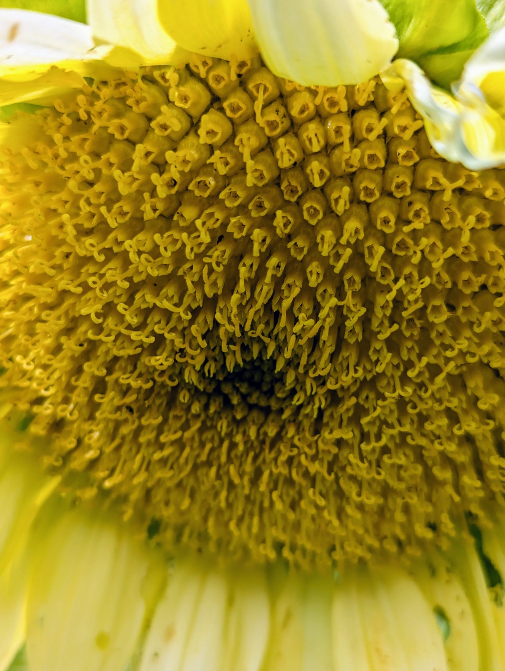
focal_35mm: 48
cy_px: 336
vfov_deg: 39.6
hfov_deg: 30.3
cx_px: 252
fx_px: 931
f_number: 1.85
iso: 44
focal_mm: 6.81
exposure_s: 1/1727
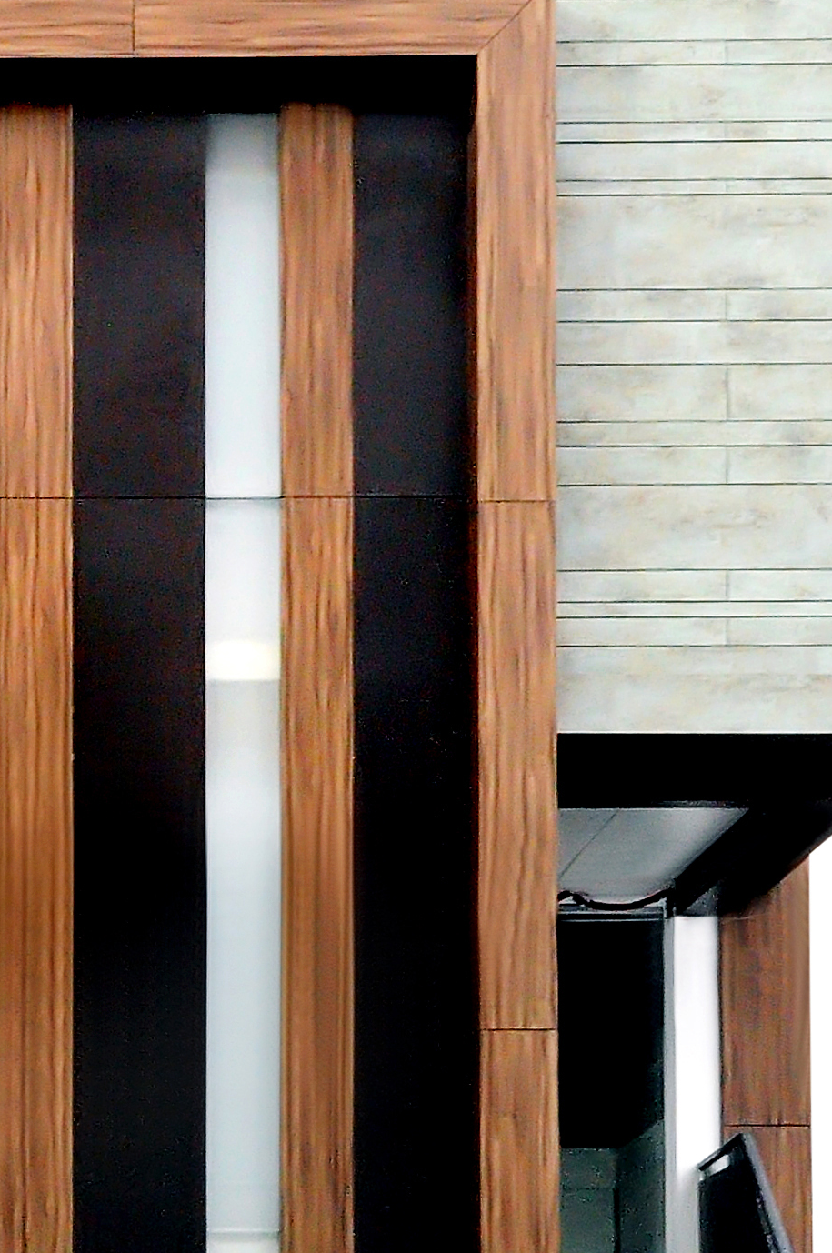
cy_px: 1117
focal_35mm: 140
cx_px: -83
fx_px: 4866
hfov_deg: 9.7
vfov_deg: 14.5
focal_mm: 30
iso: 2500
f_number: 11
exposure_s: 1/200
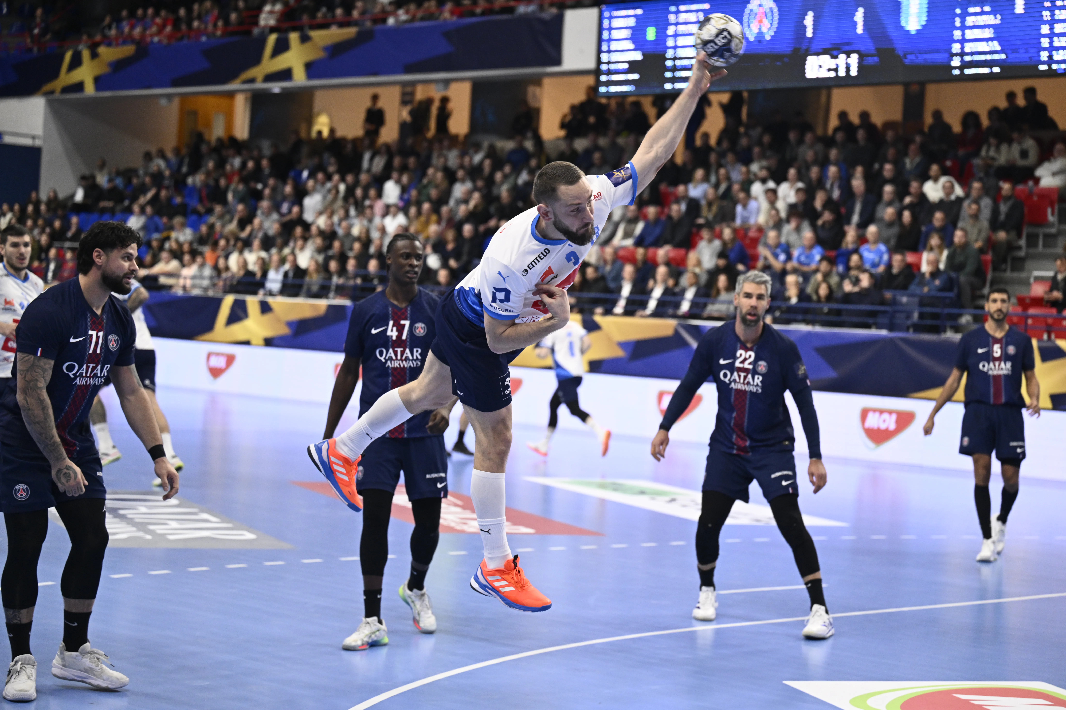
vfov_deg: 18.4
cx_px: 533
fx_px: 2191
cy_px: 355
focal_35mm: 74
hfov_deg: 27.3
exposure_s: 1/1250
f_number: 2.8
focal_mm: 74
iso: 2500
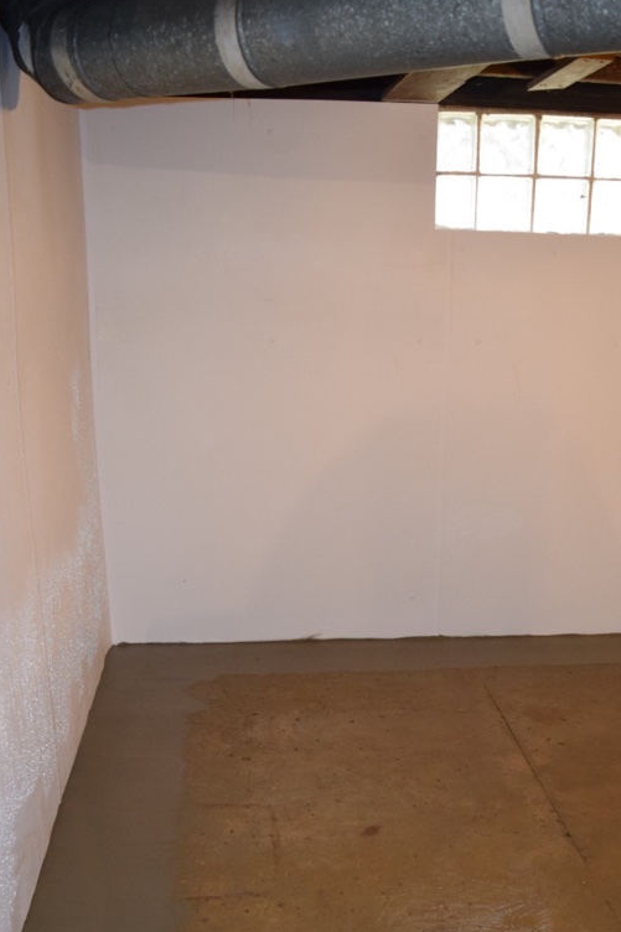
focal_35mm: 39
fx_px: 1010
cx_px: 376
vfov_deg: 48.3
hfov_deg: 34.1
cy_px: 657
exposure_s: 1/60
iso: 900
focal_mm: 18
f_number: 3.5
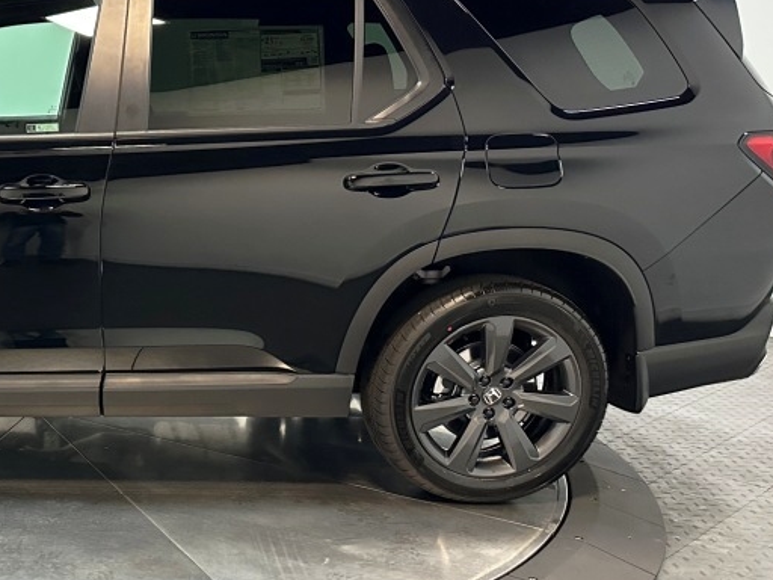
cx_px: 44
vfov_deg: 30.0
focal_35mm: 48
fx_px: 1072
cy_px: 394
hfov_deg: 36.6
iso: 800
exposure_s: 1/60
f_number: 1.78
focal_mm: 6.86
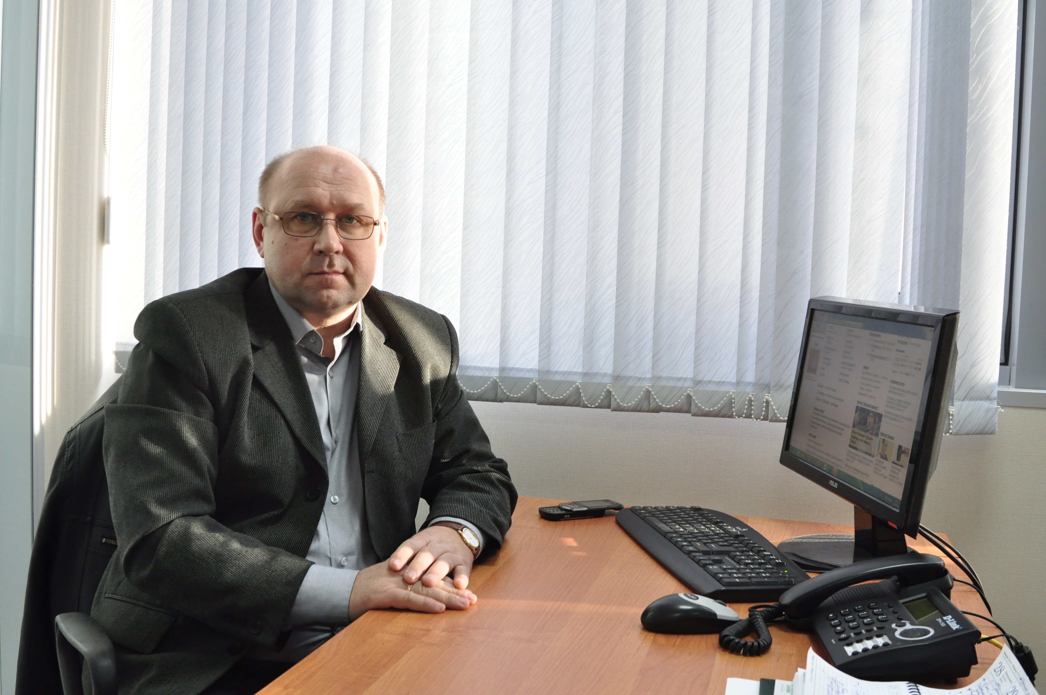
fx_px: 1045
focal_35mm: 36
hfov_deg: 53.2
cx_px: 523
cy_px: 348
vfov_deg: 36.8
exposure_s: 1/45
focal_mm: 24
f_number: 5.6
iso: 800
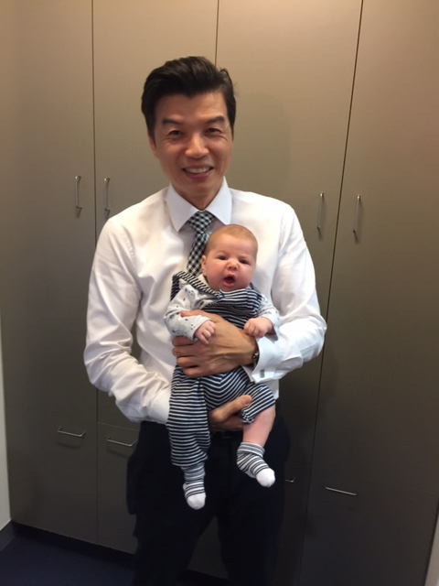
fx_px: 490
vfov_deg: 61.7
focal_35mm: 29
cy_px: 293
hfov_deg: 48.2
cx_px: 220
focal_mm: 4.15
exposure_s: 1/17
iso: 100
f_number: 2.2
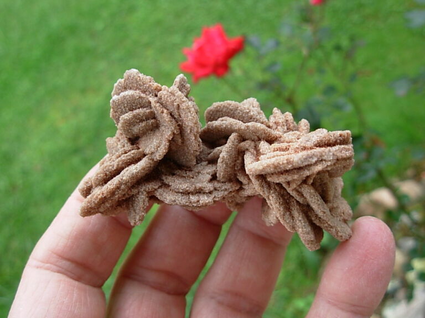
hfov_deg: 49.0
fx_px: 467
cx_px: 212
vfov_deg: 37.7
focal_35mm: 38
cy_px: 159
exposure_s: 1/192
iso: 50
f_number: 2.9
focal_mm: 6.3
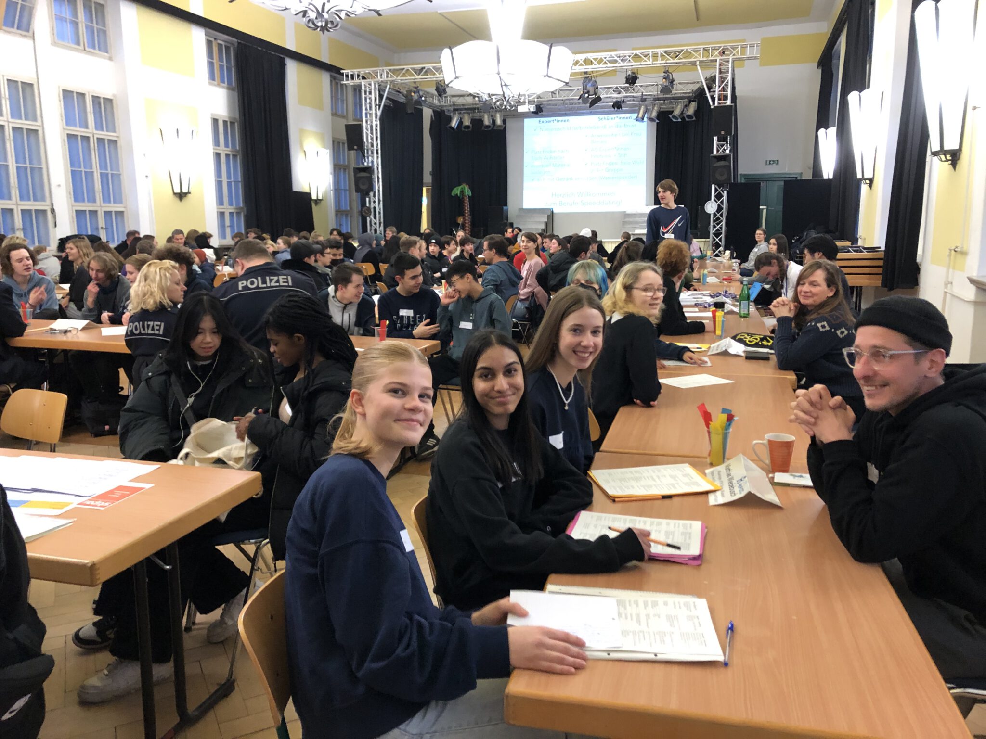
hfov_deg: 63.4
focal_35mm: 28
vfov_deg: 49.7
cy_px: 370
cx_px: 493
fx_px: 798
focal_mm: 3.99
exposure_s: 1/13
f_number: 1.8
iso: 100
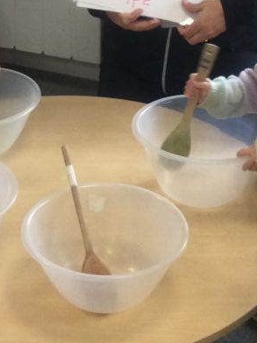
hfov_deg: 14.7
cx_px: 74
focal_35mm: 100
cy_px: 22
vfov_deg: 19.2
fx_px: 990
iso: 80
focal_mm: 3.3
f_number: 2.4
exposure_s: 1/33
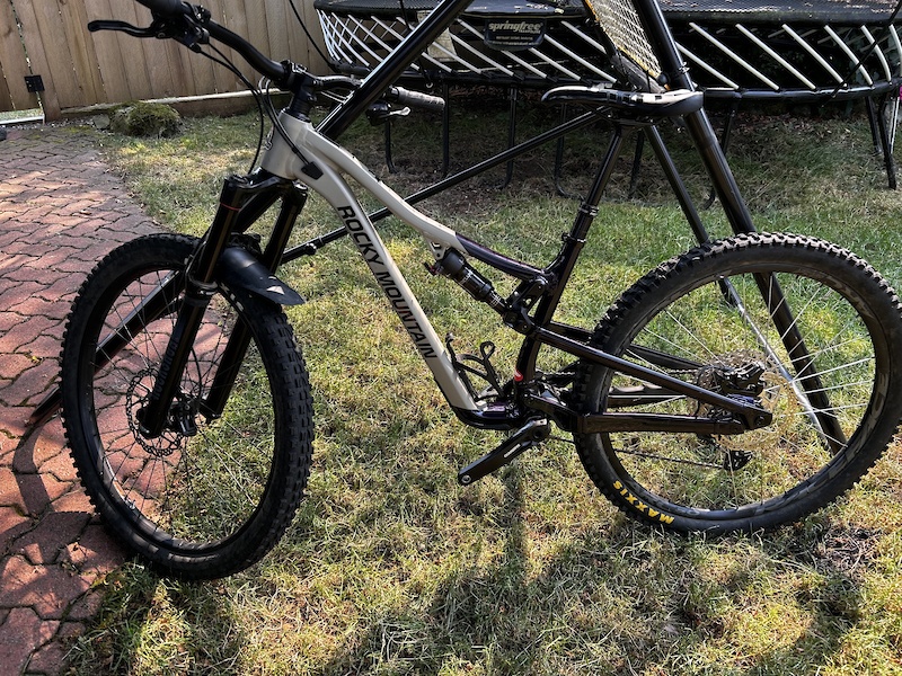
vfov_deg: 53.1
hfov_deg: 67.3
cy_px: 338
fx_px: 677
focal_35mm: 26
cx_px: 451
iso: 40
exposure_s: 1/167
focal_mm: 5.7
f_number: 1.5
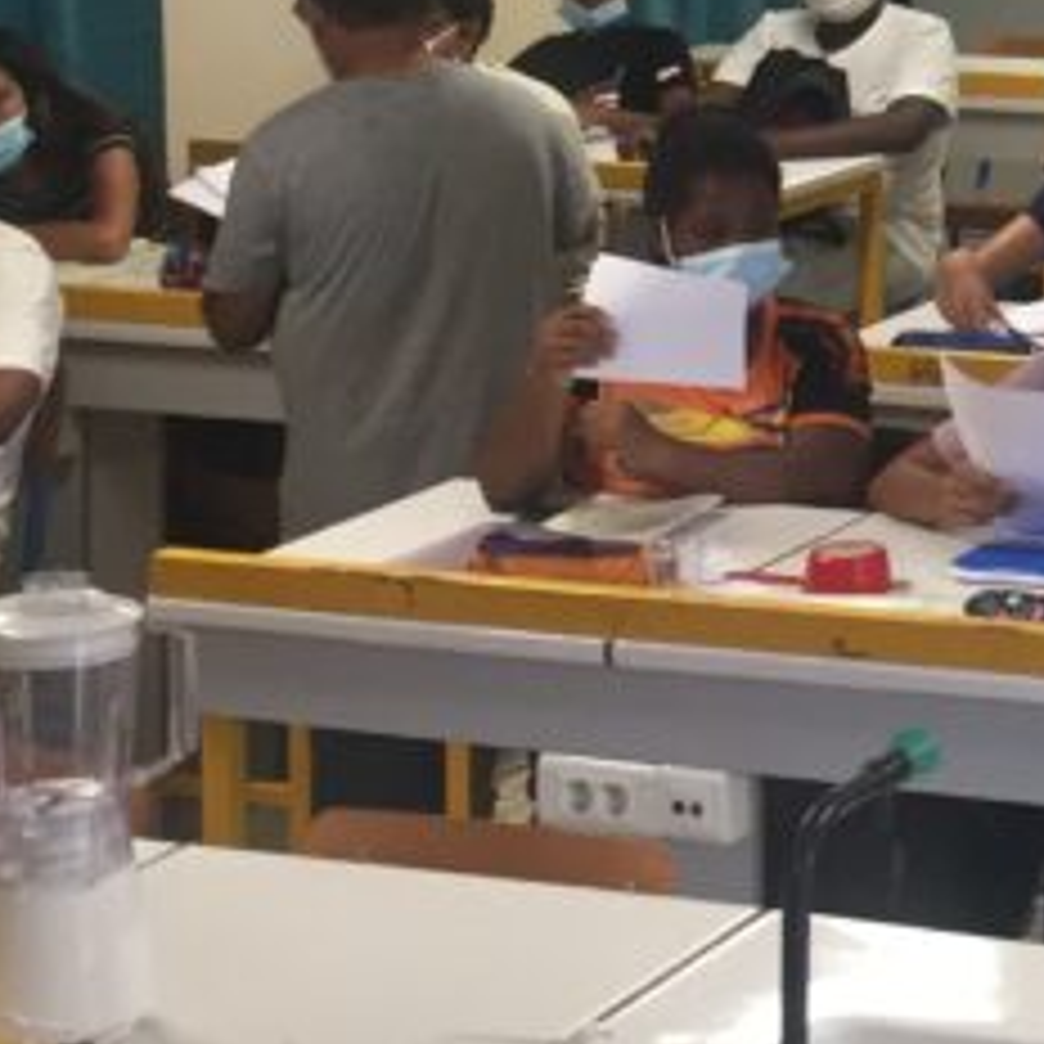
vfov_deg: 14.9
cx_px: 1570
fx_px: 3856
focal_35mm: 113
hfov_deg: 14.4
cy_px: -243
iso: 80
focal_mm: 4.15
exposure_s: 1/33
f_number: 2.2
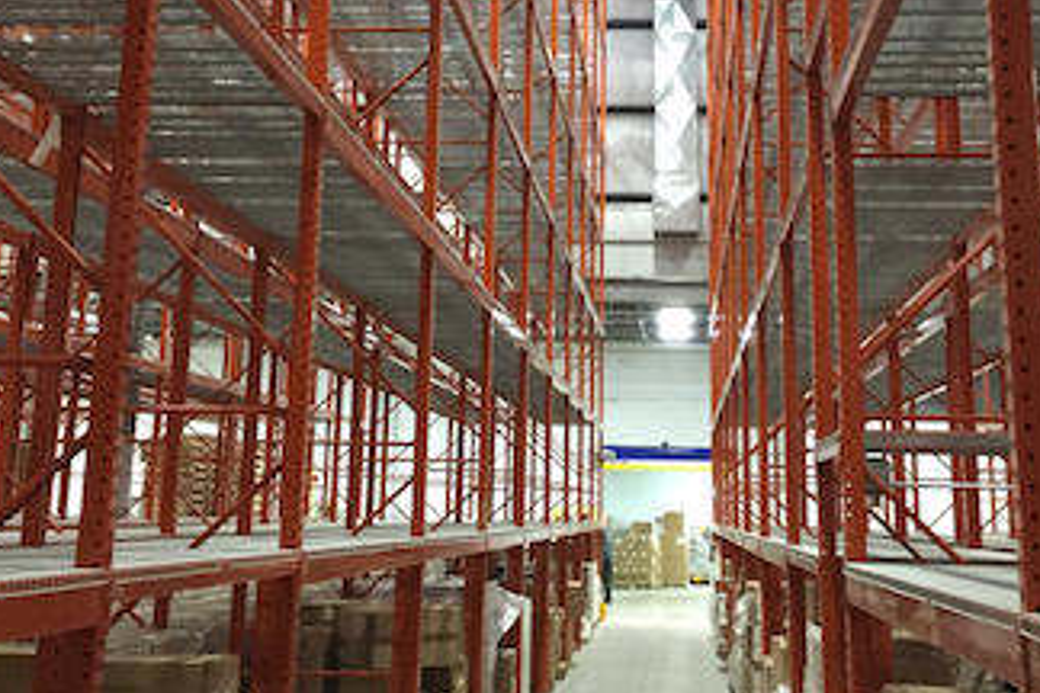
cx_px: 552
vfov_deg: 21.0
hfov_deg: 32.4
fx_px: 1791
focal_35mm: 62
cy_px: -47
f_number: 2.2
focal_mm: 4.15
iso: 250
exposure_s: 1/30
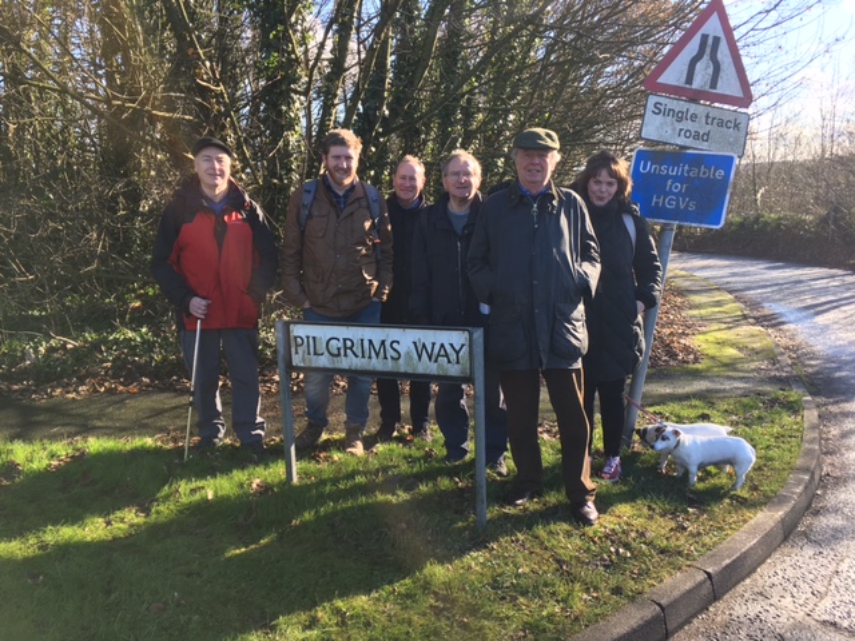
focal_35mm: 29
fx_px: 716
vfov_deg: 48.2
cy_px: 320
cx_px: 428
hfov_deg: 61.7
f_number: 2.2
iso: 25
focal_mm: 4.15
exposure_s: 1/225
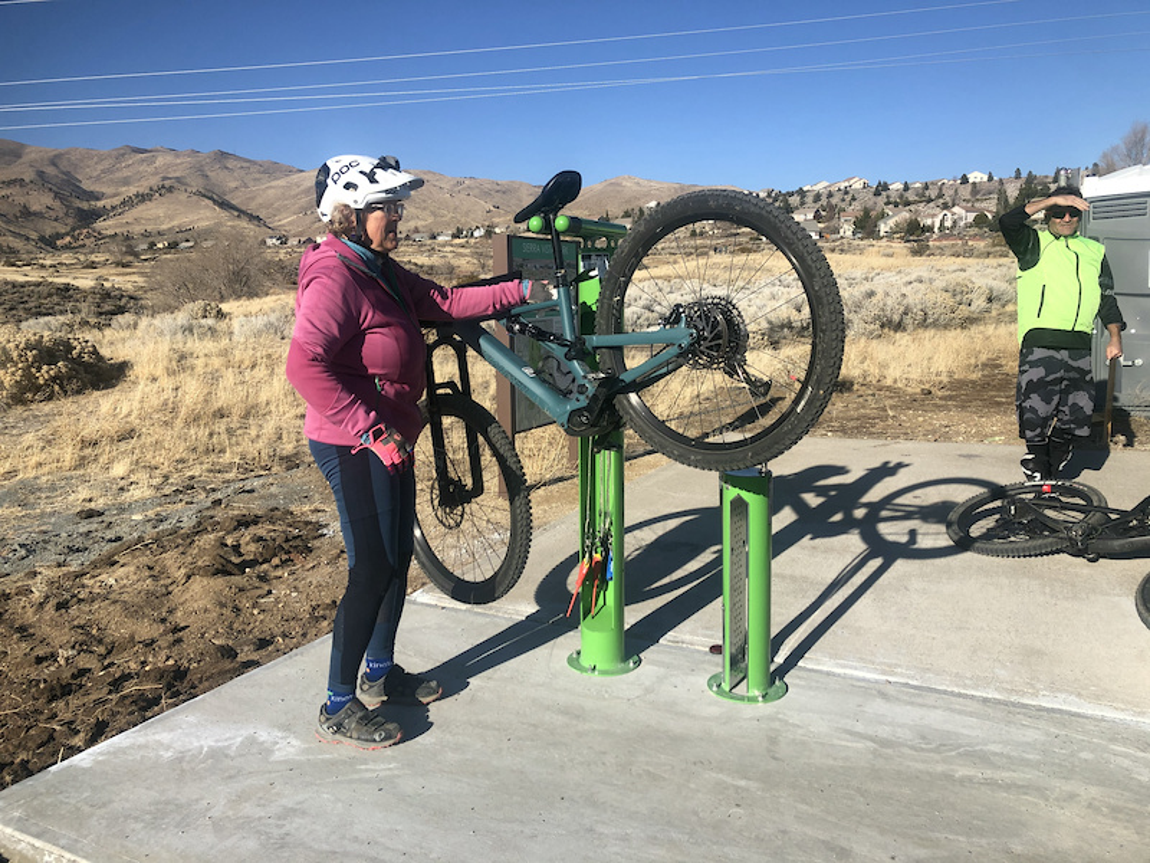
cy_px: 432
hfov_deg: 63.4
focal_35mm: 28
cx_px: 575
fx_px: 930
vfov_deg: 49.7
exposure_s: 1/2114
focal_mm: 4
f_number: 1.8
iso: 20
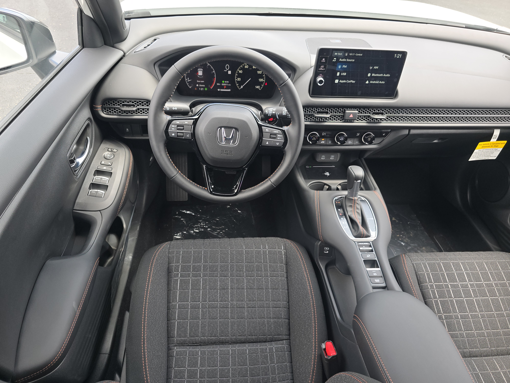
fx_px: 339
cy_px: 192
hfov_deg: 73.9
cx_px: 255
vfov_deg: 58.9
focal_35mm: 23
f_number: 1.7
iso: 40
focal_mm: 6.3
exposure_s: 1/180
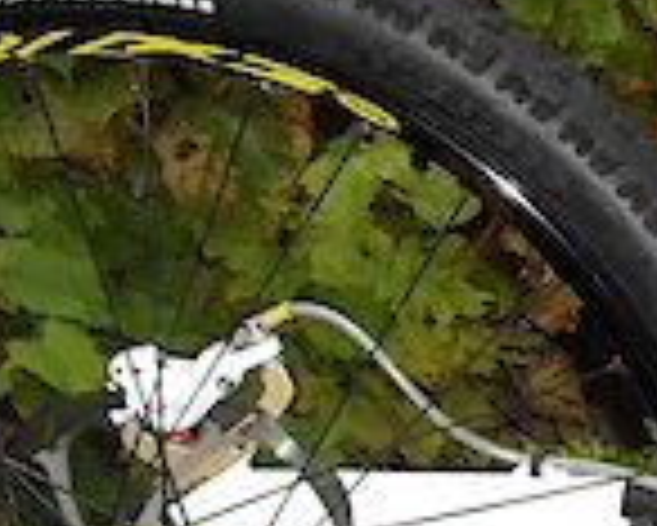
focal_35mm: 187
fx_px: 3639
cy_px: 495
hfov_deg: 9.5
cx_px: 1431
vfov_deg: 8.2
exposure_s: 1/45
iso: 200
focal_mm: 6.3
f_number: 3.2
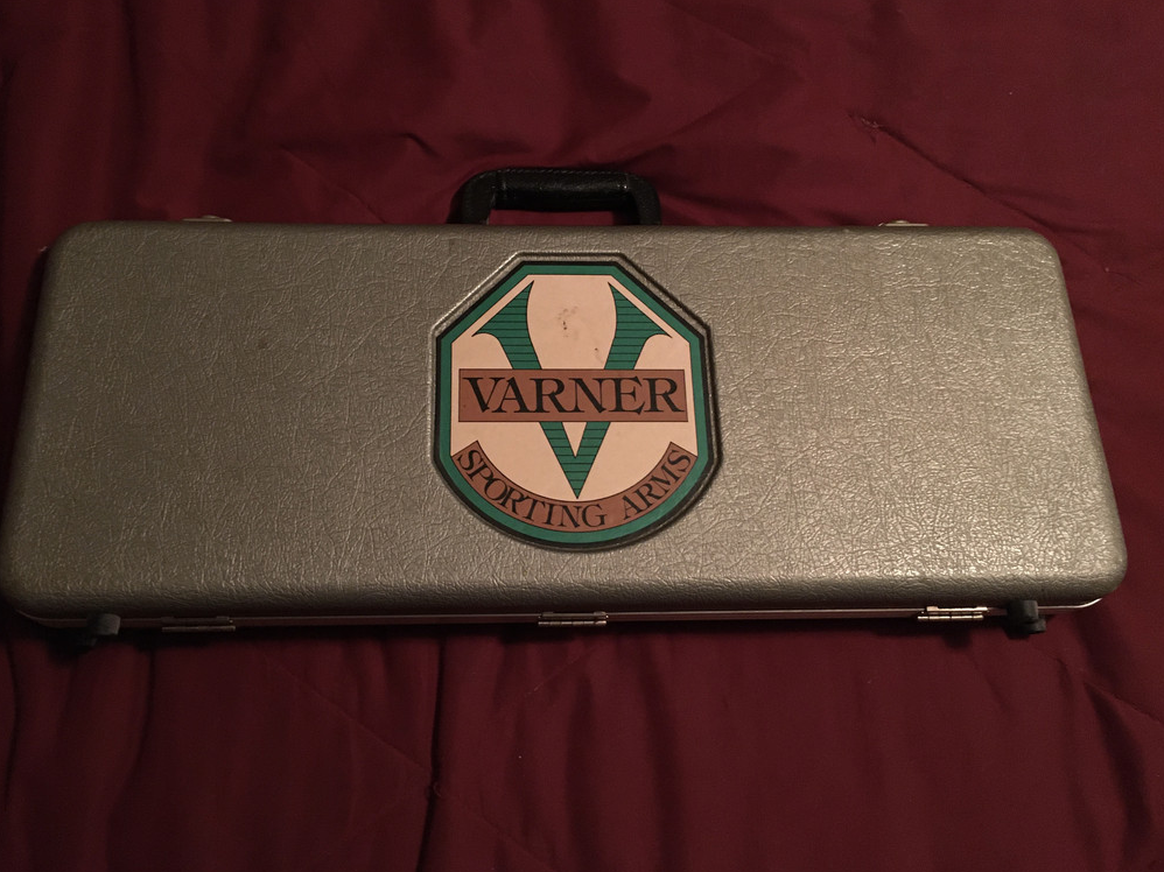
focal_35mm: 31
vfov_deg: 45.4
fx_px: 1042
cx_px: 550
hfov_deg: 58.3
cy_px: 422
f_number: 2.2
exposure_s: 1/15
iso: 400
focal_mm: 4.15
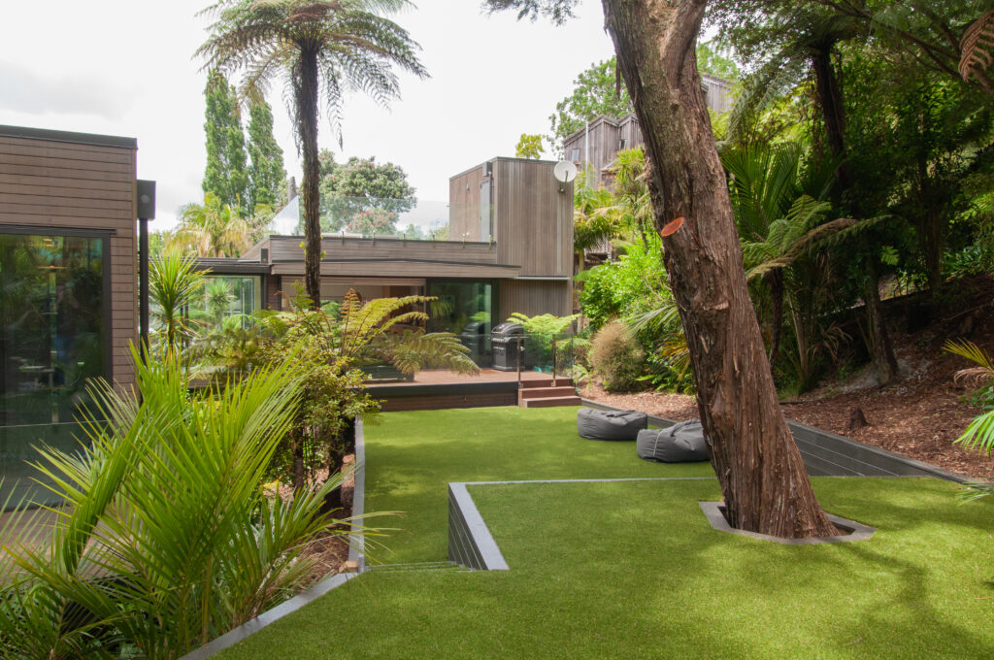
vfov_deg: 47.8
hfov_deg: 67.4
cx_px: 497
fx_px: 745
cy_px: 330
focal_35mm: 27
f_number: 11
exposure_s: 1/80
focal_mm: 18
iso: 400
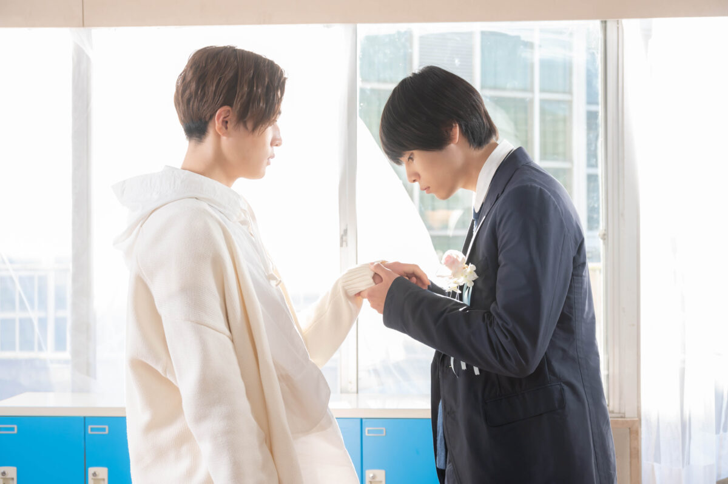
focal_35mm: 56
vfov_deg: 24.2
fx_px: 1131
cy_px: 242
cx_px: 364
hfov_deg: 35.7
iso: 1250
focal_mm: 56
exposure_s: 1/400
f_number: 6.3
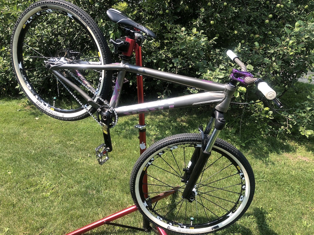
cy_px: 118
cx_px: 157
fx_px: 254
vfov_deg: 49.7
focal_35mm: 28
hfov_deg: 63.4
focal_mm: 4
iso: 20
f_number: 1.8
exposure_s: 1/436
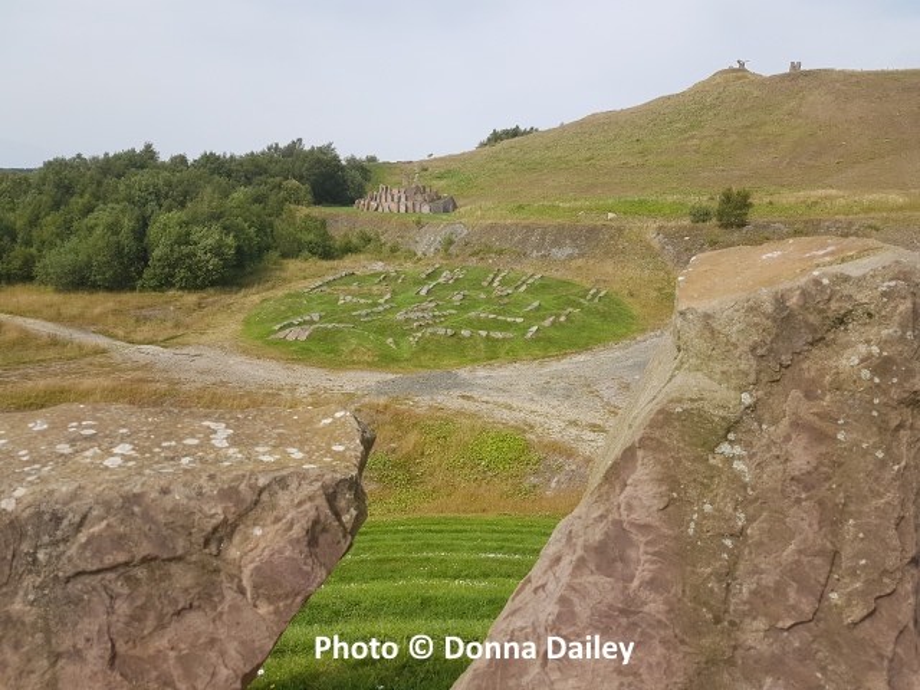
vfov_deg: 53.1
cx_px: 460
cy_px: 345
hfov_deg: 67.3
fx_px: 691
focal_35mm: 26
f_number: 1.7
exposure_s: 1/1668
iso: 40
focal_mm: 4.2
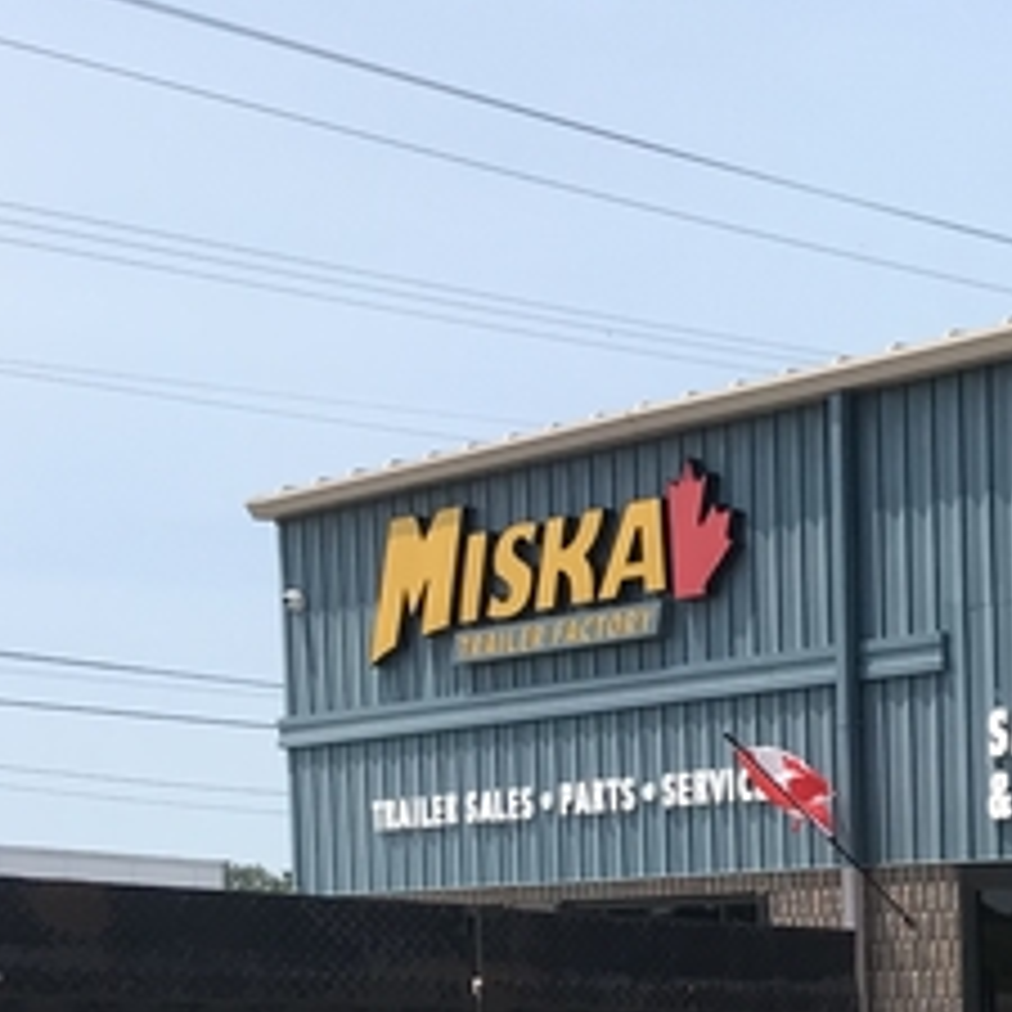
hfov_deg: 17.1
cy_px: 1291
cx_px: 1682
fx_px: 2911
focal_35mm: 88
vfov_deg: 18.4
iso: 20
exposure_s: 1/2083
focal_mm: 3.99
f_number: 1.8
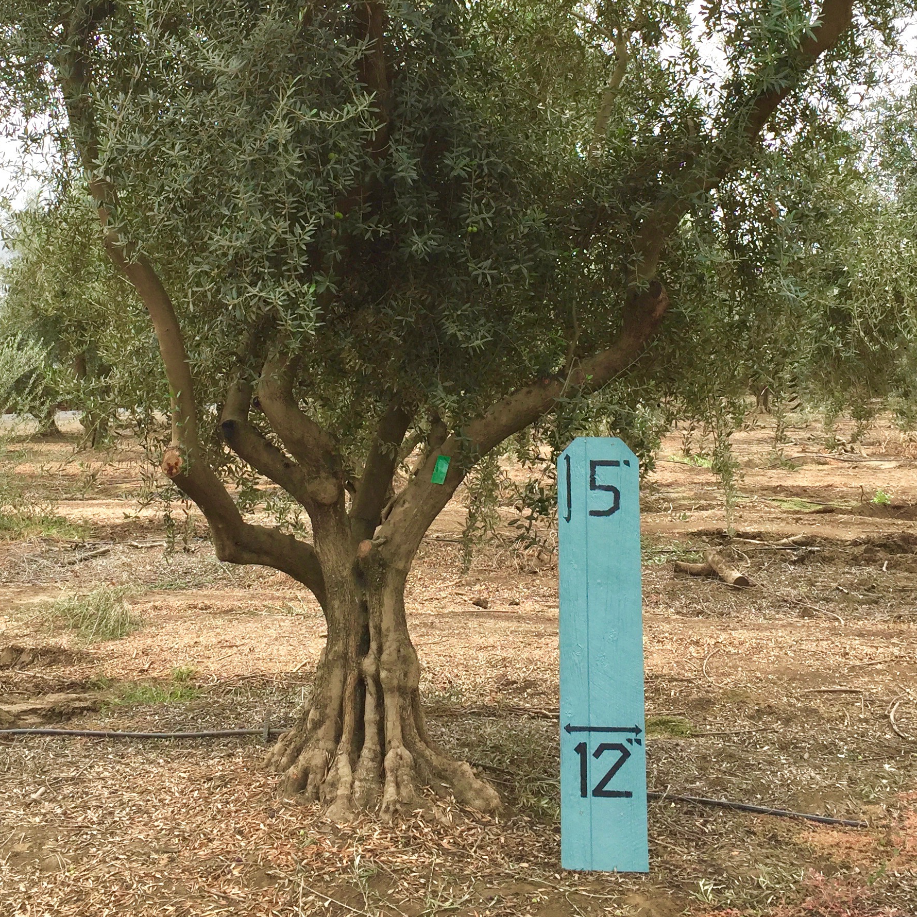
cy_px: 260
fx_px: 1409
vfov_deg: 35.5
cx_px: 410
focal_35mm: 47
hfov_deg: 36.0
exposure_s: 1/425
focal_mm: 4.15
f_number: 2.2
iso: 32
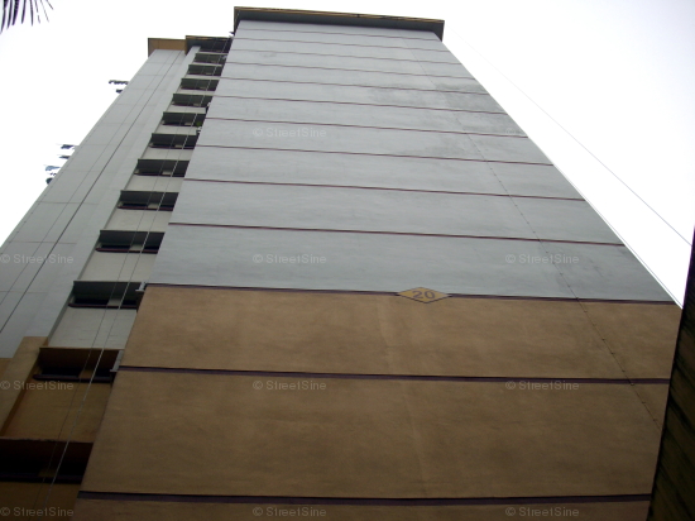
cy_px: 260
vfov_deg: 38.6
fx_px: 743
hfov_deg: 50.2
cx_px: 348
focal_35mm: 37
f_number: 5.6
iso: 80
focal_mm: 6.2
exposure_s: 1/200
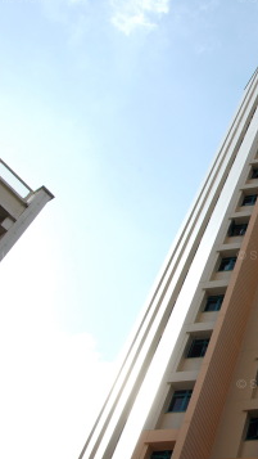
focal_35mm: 58
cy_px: 227
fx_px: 705
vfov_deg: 36.0
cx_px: 332
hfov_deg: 19.2
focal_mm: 24
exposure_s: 1/400
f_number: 10
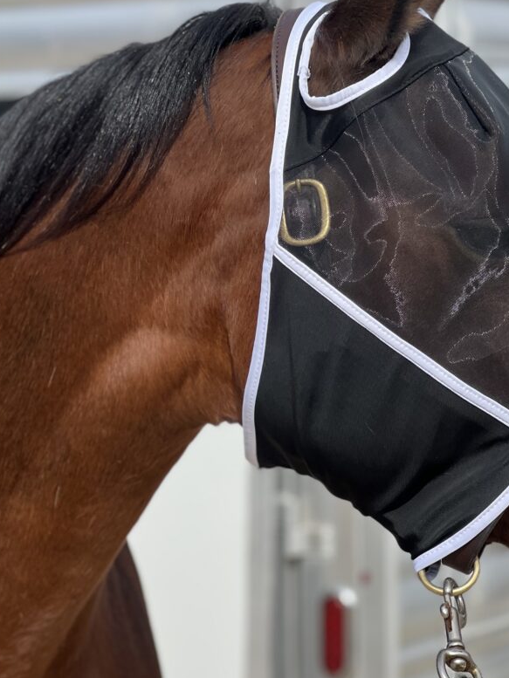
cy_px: 244
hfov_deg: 12.9
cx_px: 325
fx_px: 2254
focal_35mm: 115
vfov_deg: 17.1
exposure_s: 1/494
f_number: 2.8
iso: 32
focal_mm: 9
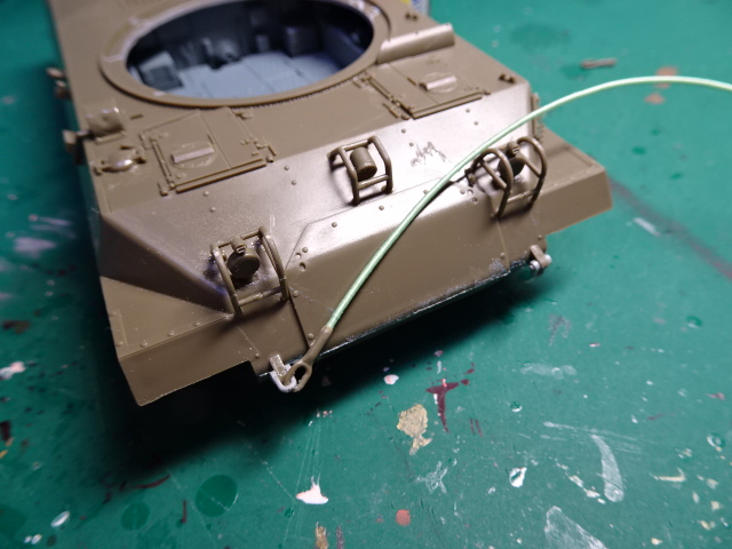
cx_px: 366
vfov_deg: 56.8
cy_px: 274
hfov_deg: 71.6
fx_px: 508
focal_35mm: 24
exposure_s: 1/30
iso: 100
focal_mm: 4.1
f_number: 3.5
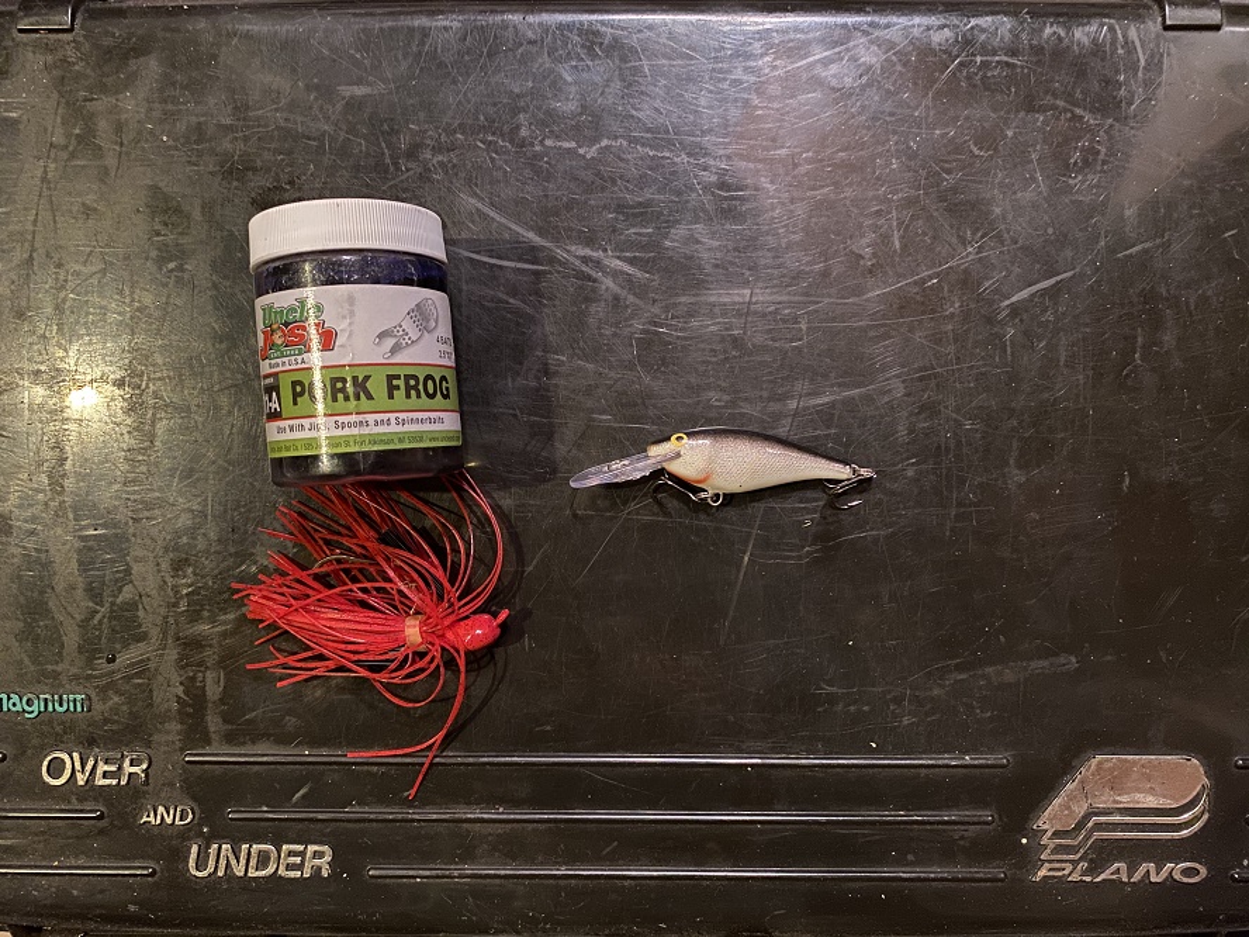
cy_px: 468
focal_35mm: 26
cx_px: 624
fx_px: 938
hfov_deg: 67.3
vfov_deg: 53.1
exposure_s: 1/12
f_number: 1.8
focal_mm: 4.25
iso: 500
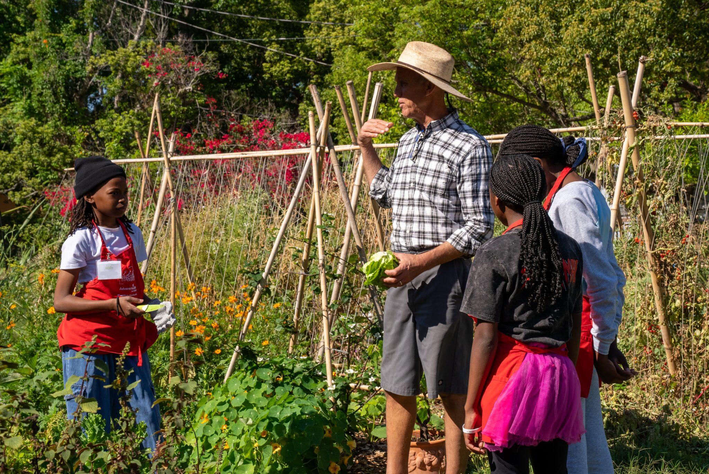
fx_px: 1498
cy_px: 237
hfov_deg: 26.6
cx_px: 354
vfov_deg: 18.0
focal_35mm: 76
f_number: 14
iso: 125
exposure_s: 1/60
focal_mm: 76
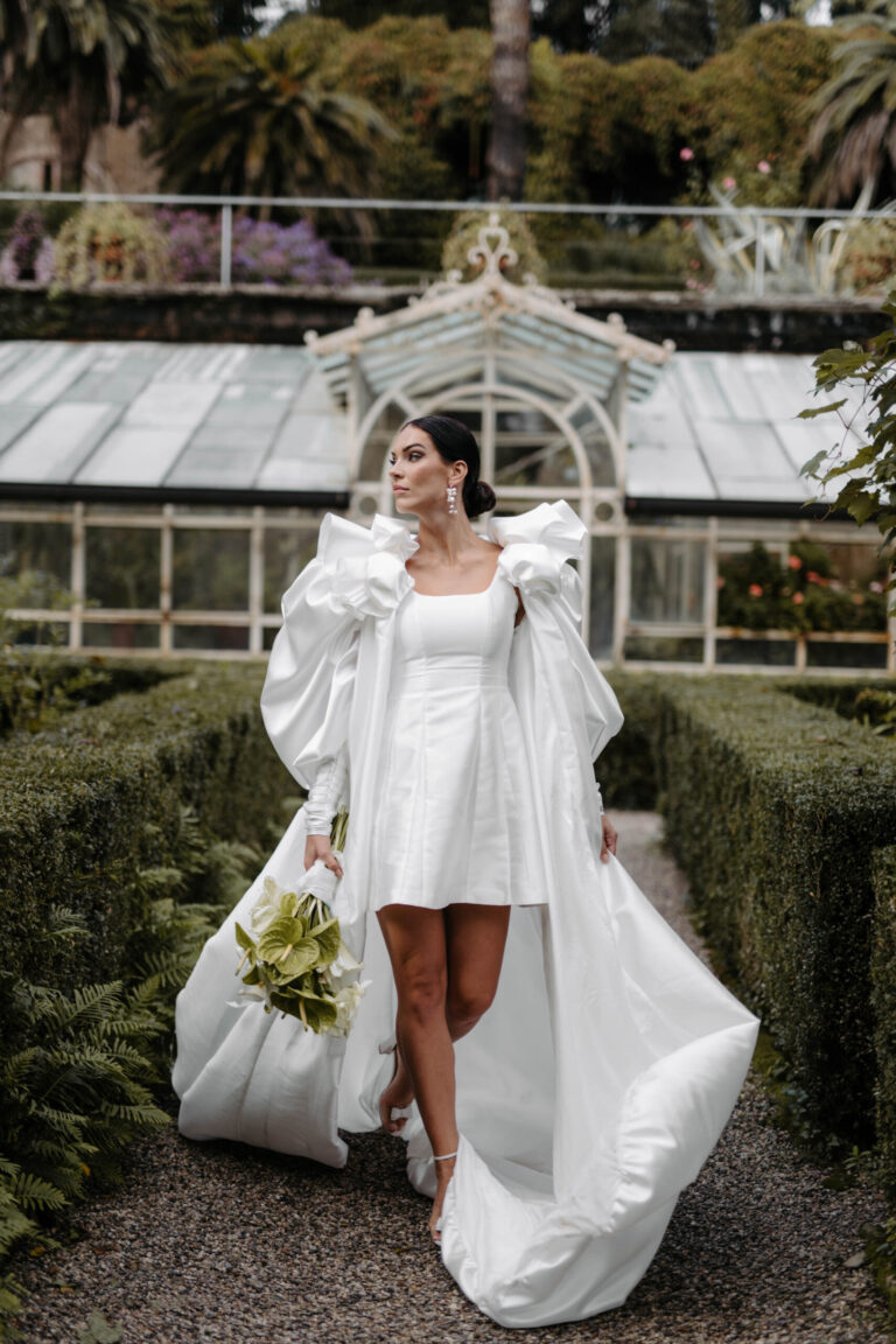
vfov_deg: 39.6
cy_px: 672
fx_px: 1867
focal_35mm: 50
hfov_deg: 27.0
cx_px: 448
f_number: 1.4
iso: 64
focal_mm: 50
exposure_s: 1/640
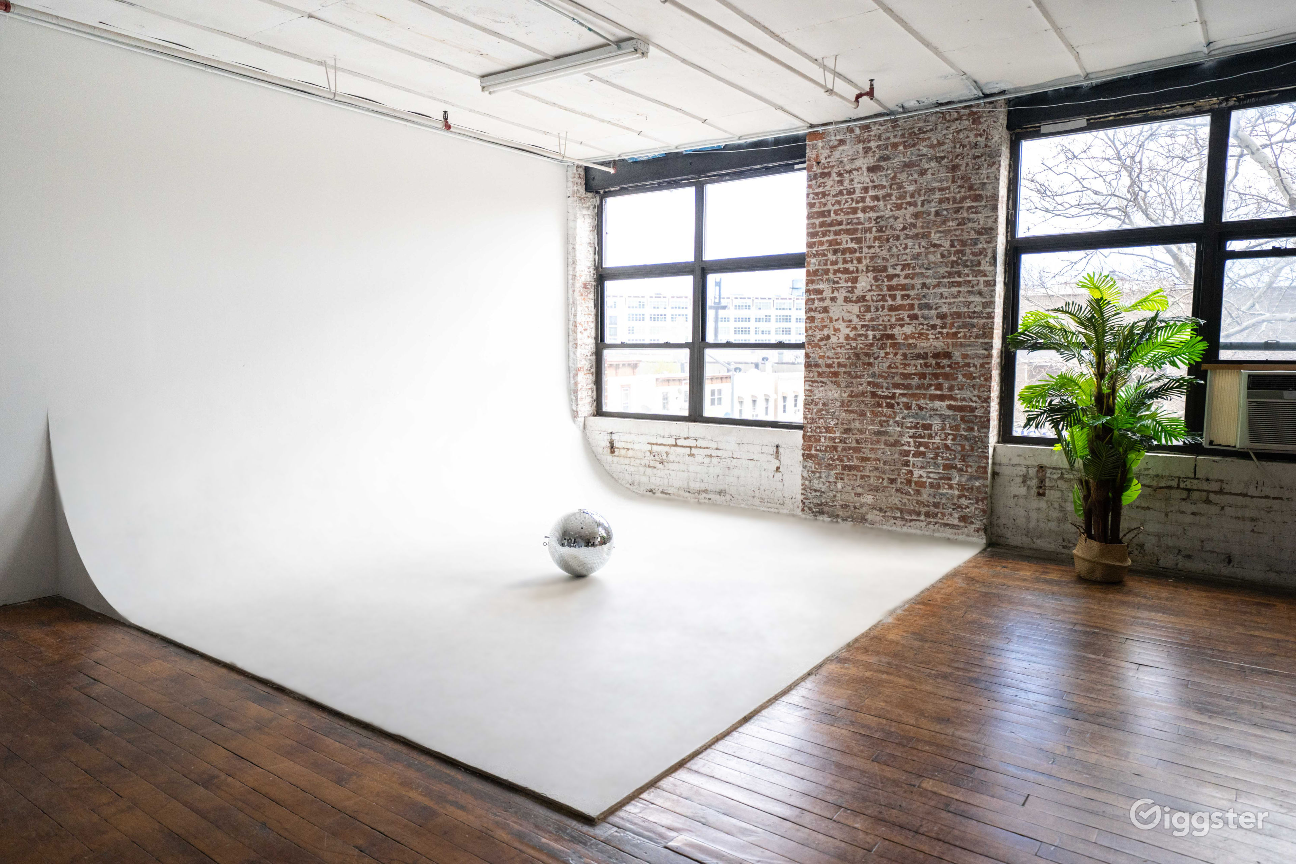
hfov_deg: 73.7
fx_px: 864
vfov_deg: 53.1
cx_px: 648
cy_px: 432
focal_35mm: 24
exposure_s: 1/2500
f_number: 2.8
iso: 1250
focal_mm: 24
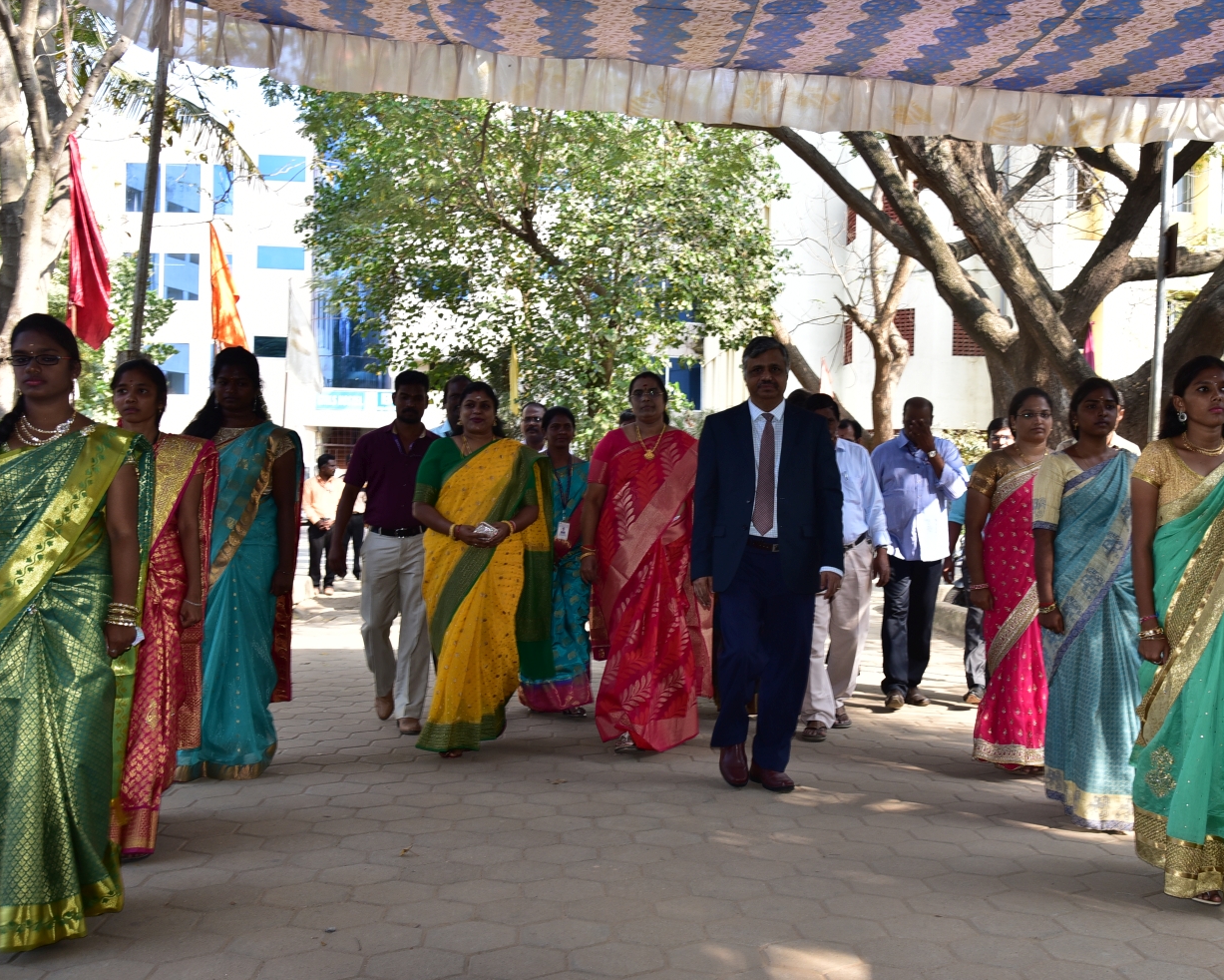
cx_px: 705
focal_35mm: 39
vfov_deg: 38.2
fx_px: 1413
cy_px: 487
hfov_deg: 46.7
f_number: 7.1
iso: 400
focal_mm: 34
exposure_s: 1/125
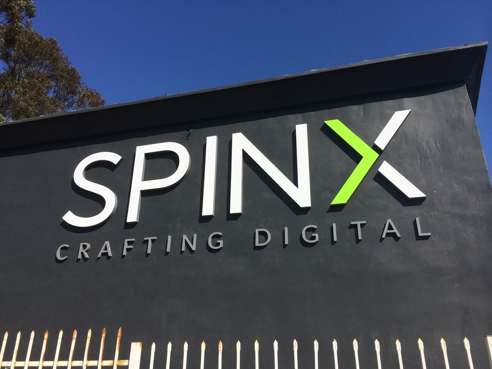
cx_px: 246
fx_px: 426
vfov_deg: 46.8
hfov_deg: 60.0
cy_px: 184
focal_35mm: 30
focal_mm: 4.12
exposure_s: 1/2564
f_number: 2.2
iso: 40
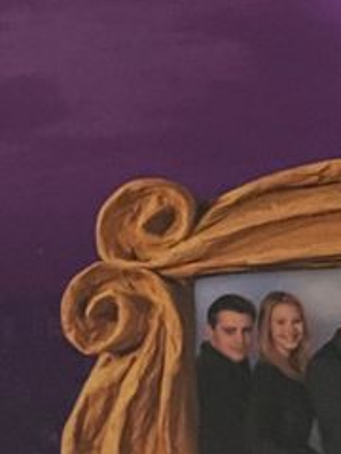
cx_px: 64
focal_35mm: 130
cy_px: 168
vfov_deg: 15.1
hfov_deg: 11.4
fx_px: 1707
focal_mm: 4.2
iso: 640
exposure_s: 1/30
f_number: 1.6
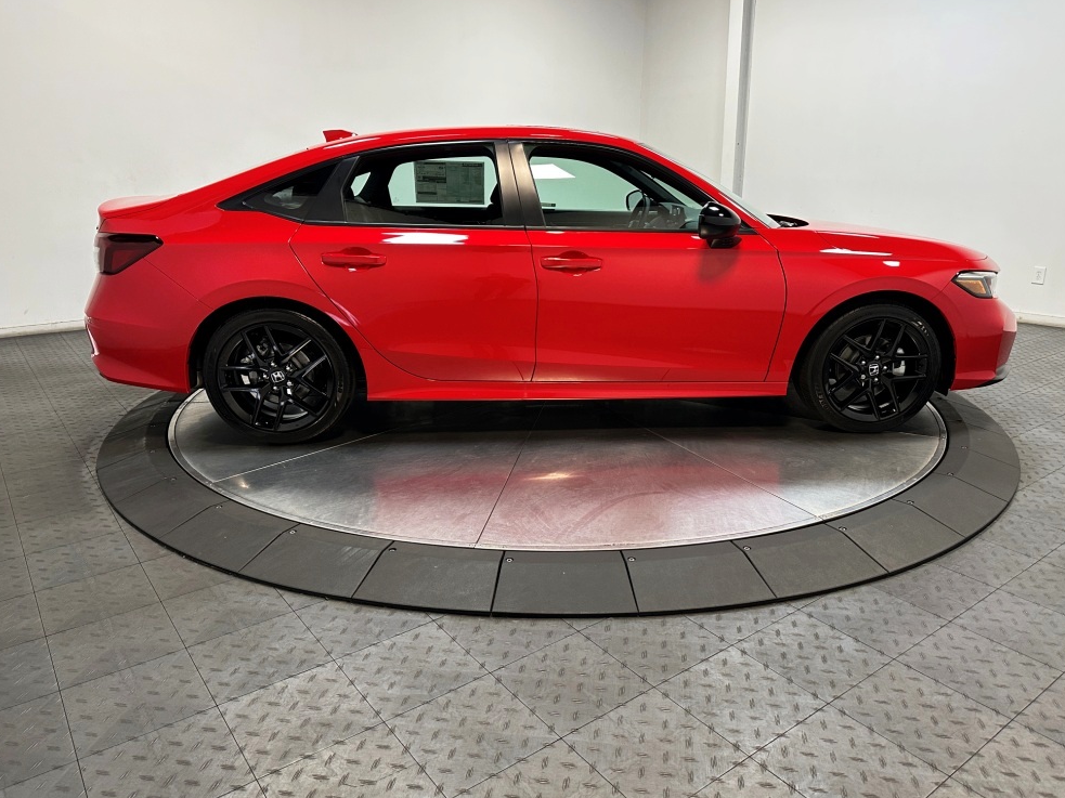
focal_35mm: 25
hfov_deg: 69.4
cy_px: 393
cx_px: 542
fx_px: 769
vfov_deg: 54.9
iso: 320
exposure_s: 1/60
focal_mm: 6.86
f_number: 1.78
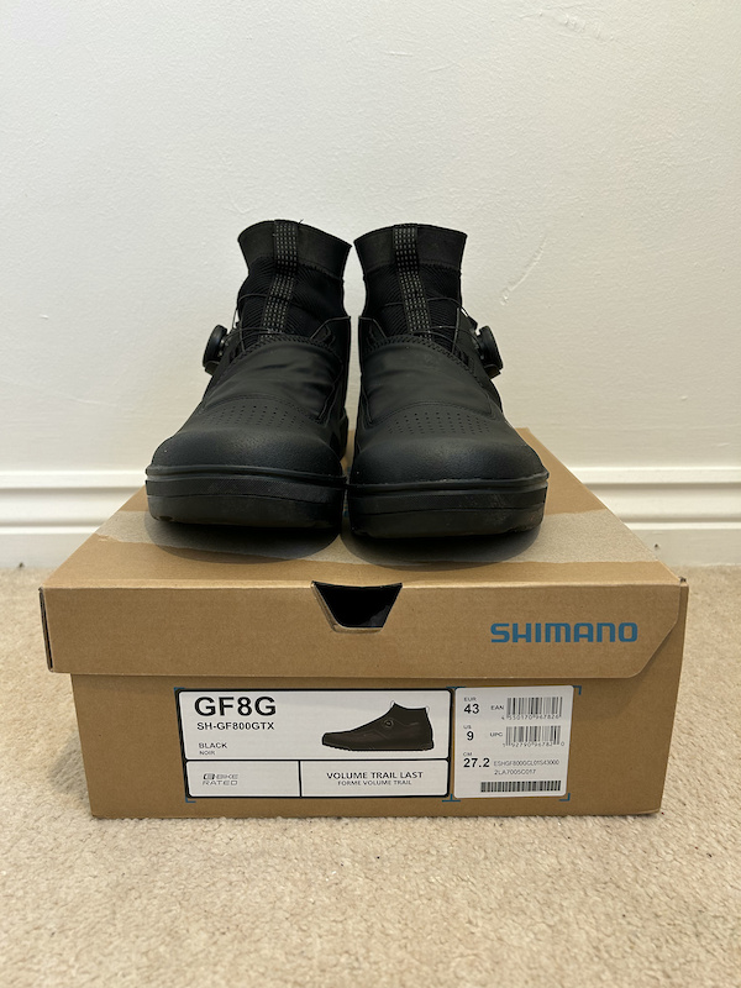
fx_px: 742
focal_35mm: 26
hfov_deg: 53.1
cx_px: 370
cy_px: 494
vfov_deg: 67.3
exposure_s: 1/50
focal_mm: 5.7
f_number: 1.5
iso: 100
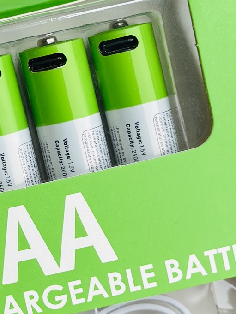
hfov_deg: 10.4
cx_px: 11
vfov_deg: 13.9
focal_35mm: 142
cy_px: 118
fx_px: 1290
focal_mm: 6.86
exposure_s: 1/155
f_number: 1.78
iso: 64
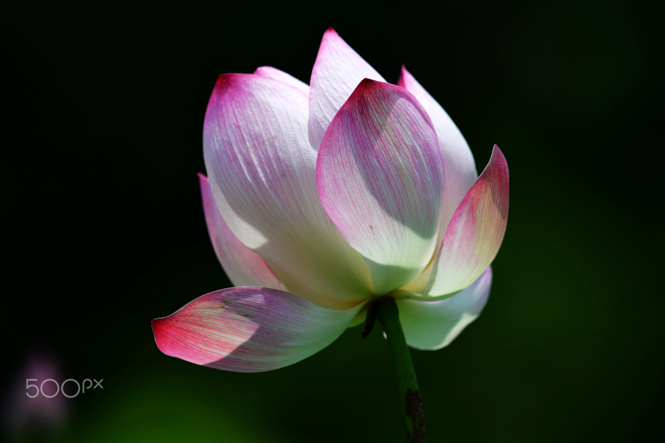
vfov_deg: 2.7
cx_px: 332
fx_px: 9235
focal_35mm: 500
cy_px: 222
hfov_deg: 4.1
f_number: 6.3
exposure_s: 1/640
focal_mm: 500
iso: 64
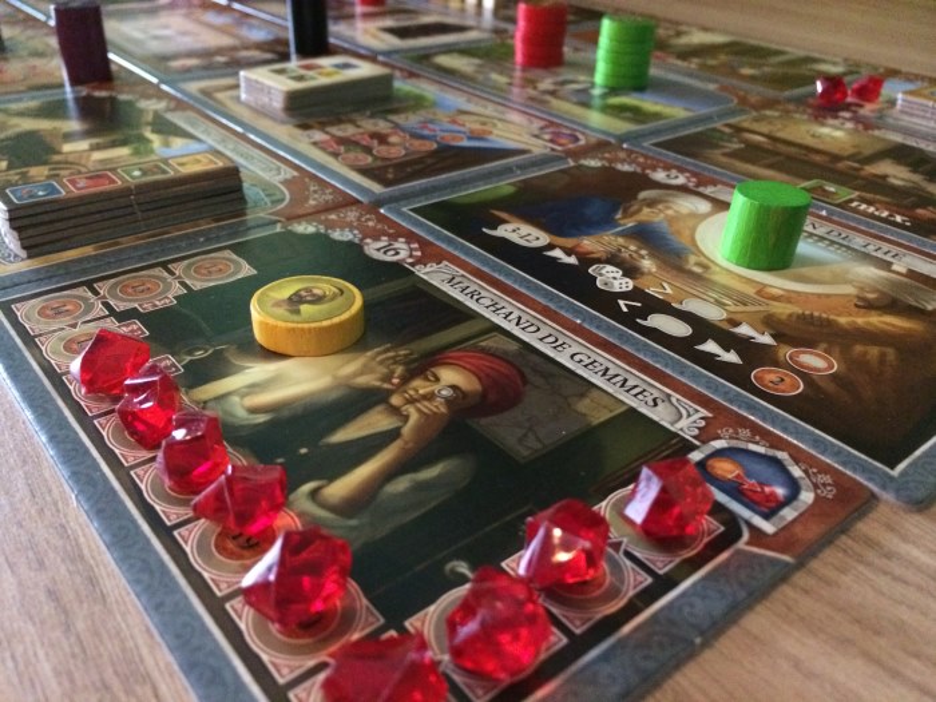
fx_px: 811
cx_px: 468
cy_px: 351
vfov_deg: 46.8
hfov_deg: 60.0
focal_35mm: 30
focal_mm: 4.12
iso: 640
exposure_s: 1/15
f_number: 2.2
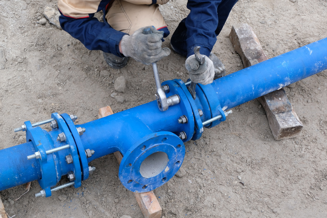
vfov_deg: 25.5
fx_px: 481
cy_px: 109
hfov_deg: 37.5
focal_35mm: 53
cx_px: 164
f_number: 5
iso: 200
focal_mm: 35.5
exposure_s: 1/150
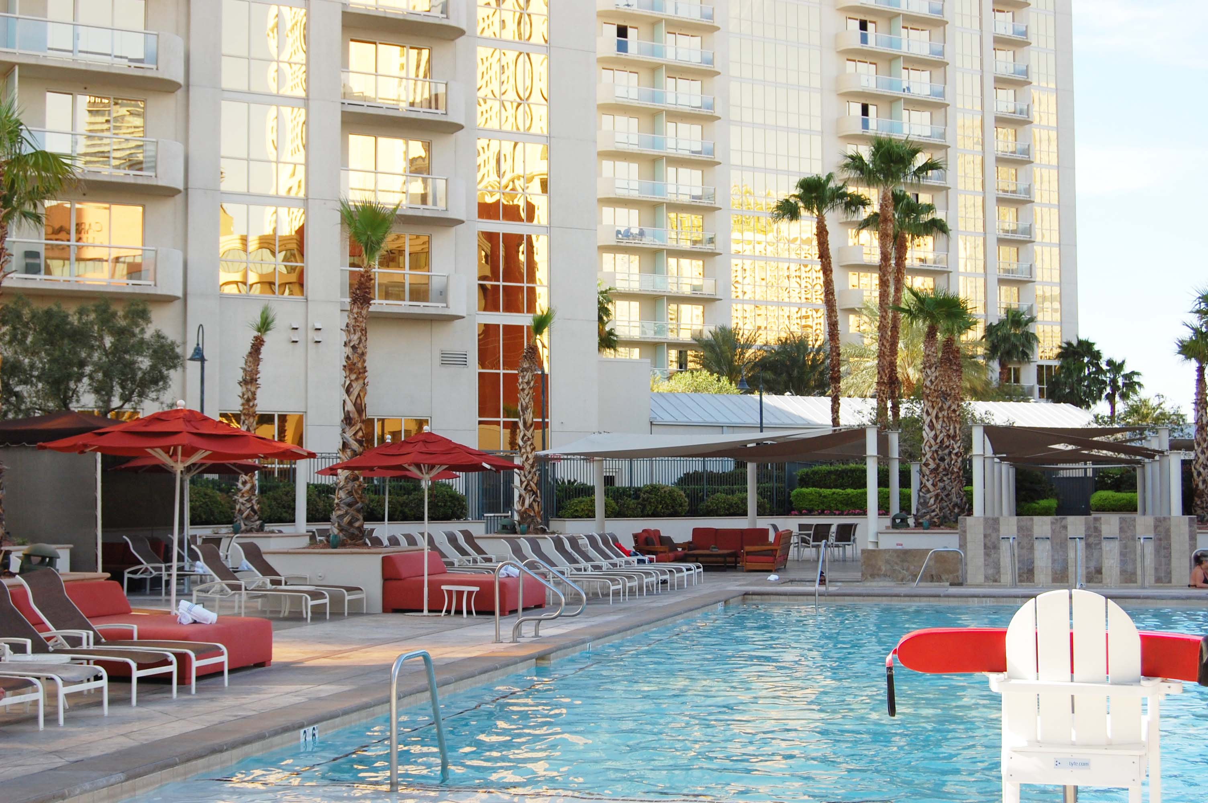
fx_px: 1710
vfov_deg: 26.4
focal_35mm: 51
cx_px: 604
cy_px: 402
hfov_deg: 38.9
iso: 200
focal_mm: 34
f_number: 7.1
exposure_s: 1/200
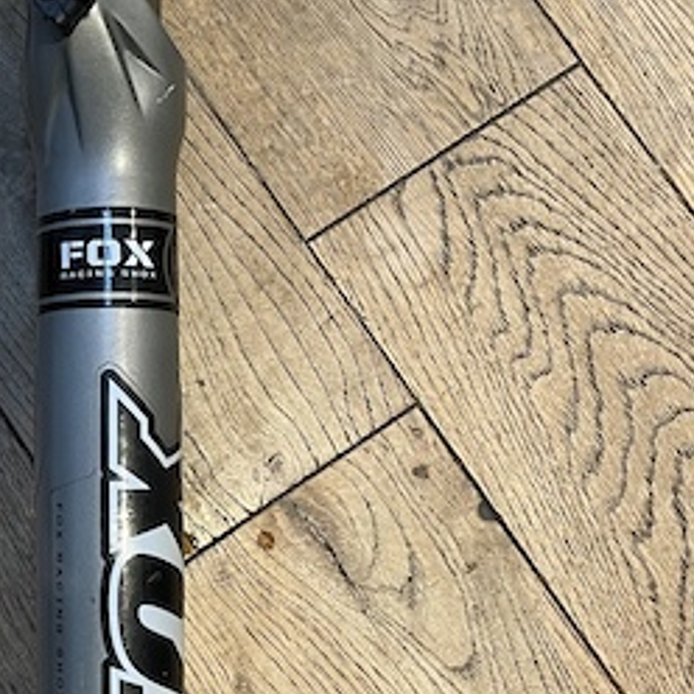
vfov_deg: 23.2
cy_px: 207
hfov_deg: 21.9
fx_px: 1678
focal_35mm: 74
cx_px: -95
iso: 125
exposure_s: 1/80
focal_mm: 4.2
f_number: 1.6
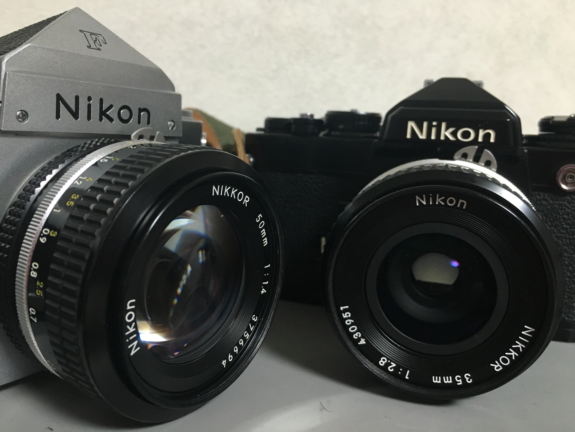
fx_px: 482
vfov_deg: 48.2
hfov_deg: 61.7
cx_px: 288
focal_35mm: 29
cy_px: 216
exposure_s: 1/30
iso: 125
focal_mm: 4.15
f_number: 2.2
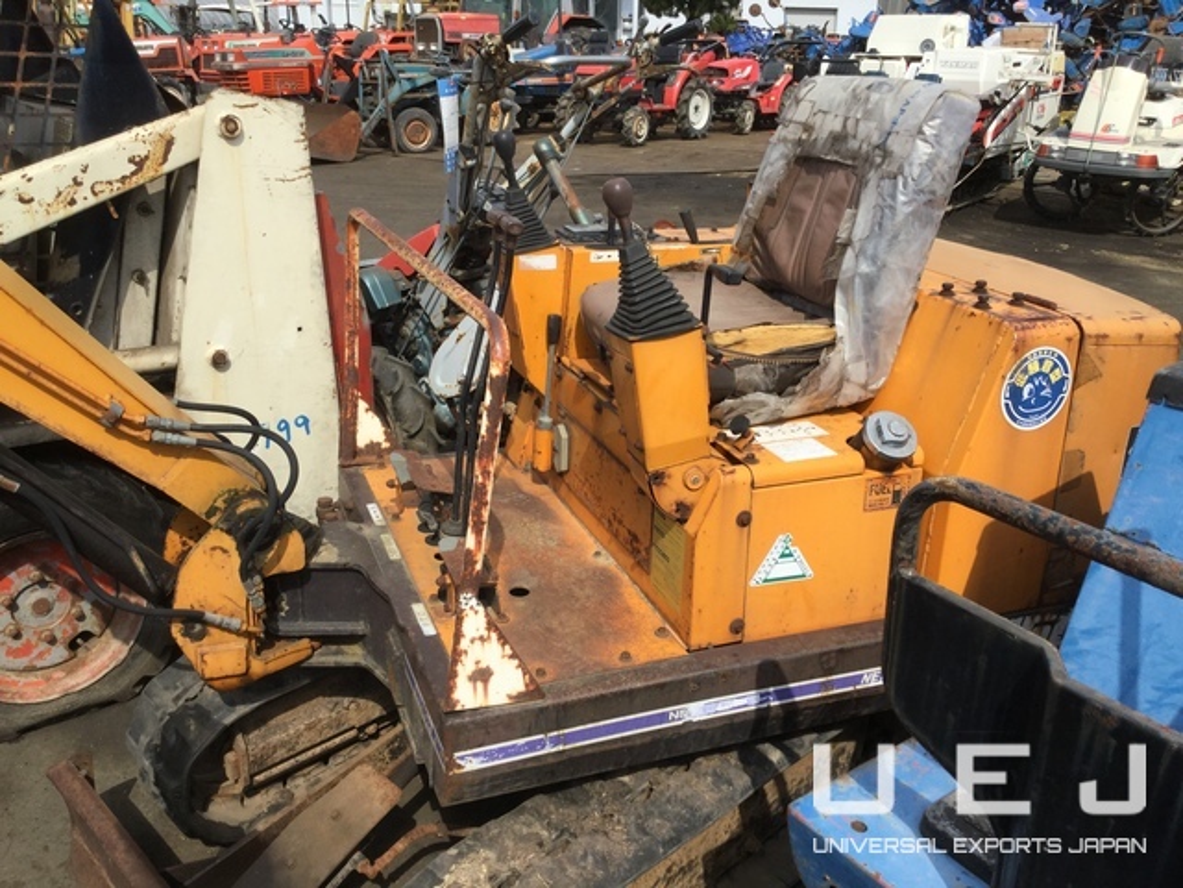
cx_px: 592
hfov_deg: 58.4
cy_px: 444
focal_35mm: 31
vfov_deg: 45.4
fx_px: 1059
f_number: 2.4
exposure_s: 1/1597
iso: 25
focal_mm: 3.3
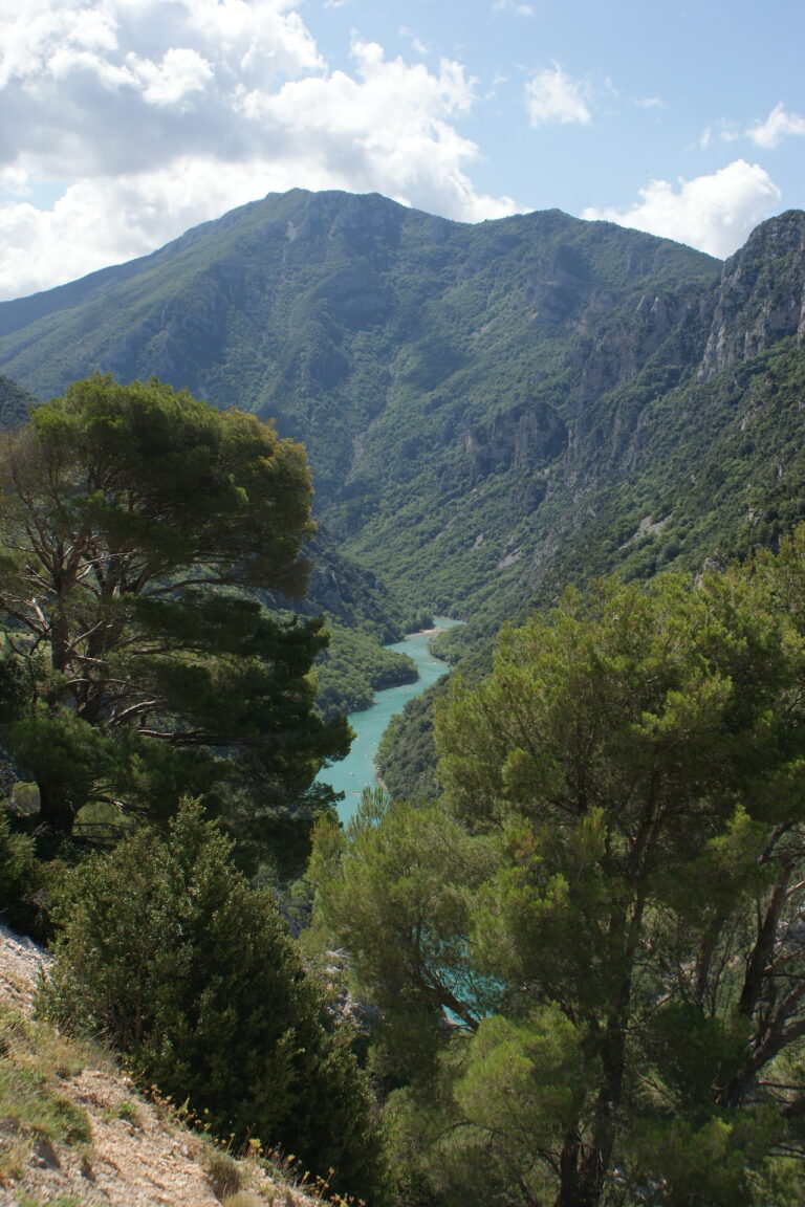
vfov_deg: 43.6
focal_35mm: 45
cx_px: 402
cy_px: 604
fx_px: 1509
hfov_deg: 29.9
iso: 100
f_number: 9
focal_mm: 30
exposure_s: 1/200
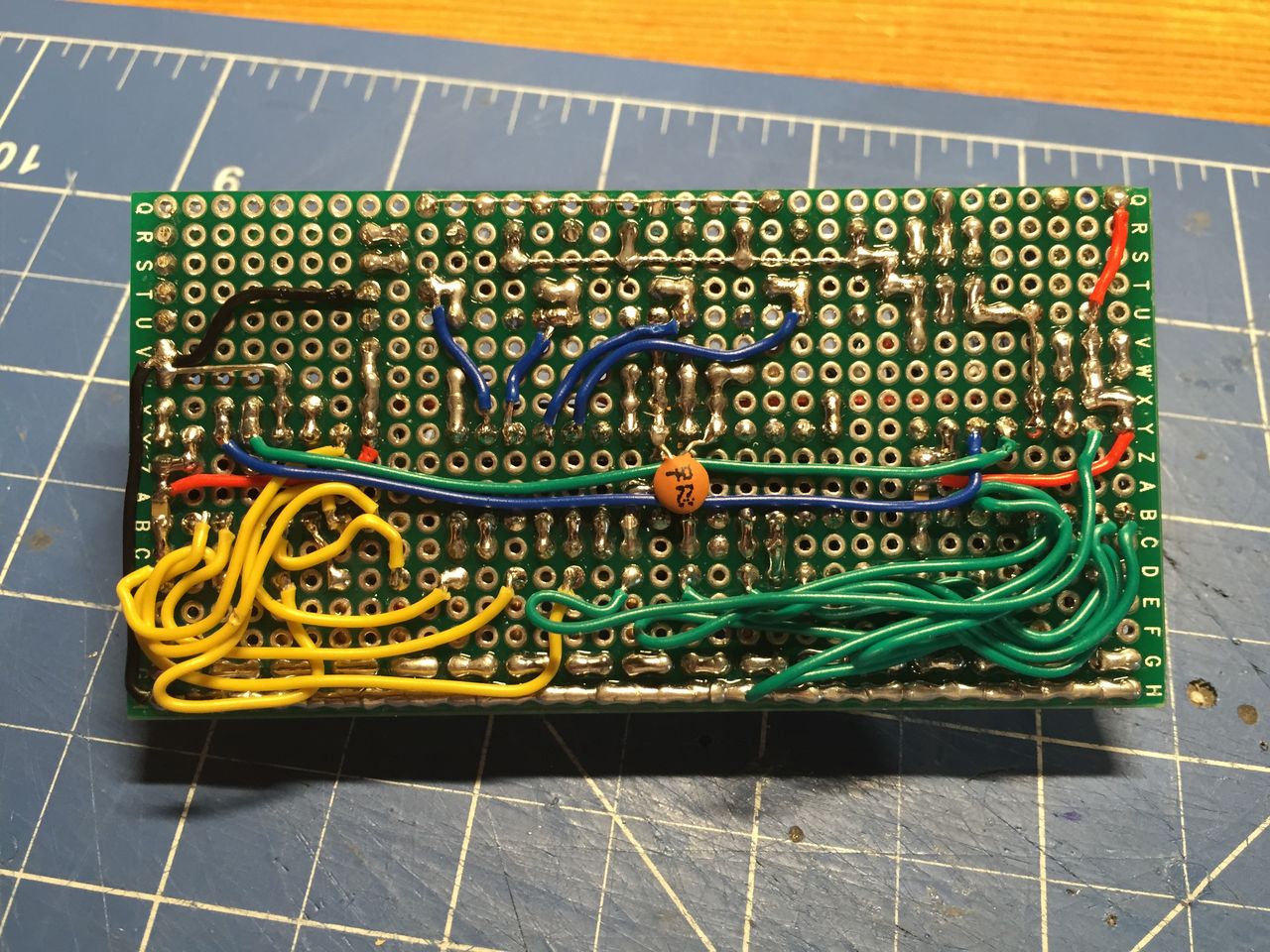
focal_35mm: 29
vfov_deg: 48.2
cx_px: 635
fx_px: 1064
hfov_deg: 61.7
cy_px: 476
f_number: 2.2
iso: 100
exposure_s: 1/30
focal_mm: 4.15
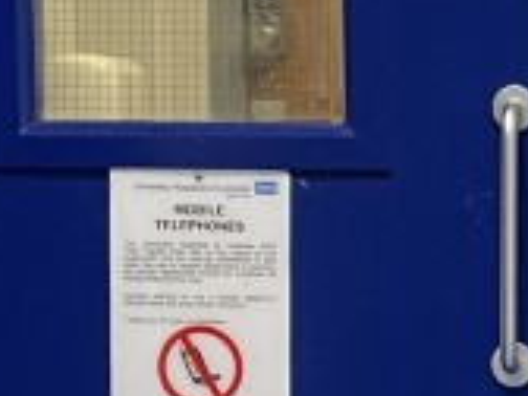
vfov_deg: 7.9
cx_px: 682
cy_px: 421
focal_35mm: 186
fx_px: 2837
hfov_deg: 10.4
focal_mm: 4.2
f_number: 1.6
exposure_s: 1/50
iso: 100
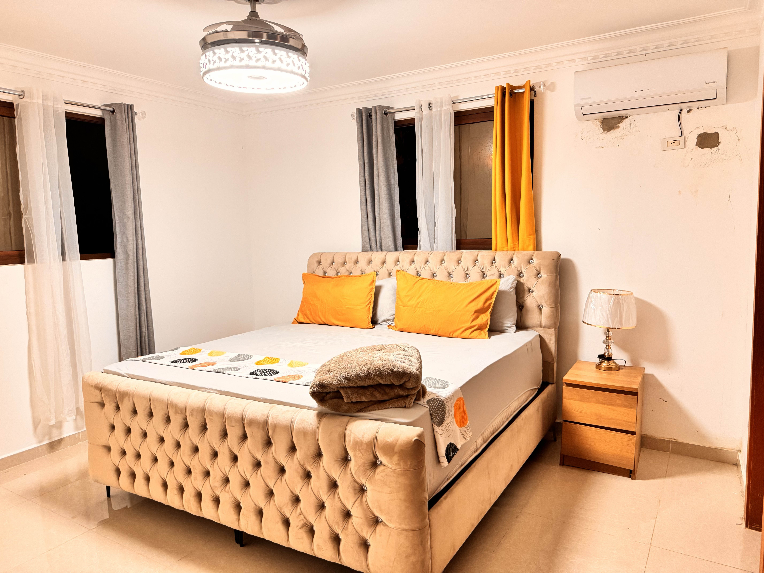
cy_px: 286
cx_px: 382
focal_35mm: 24
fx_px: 530
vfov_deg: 56.8
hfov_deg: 71.6
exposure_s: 1/60
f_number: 1.78
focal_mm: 6.76
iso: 500
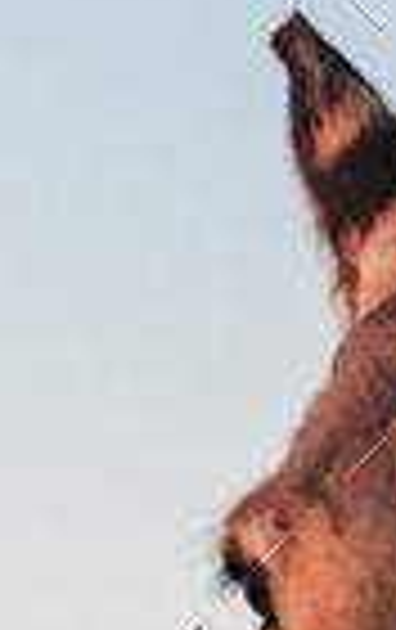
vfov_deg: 9.1
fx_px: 3869
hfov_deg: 5.8
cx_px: 567
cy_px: 875
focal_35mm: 225
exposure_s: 1/320
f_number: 3.2
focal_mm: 23
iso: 200
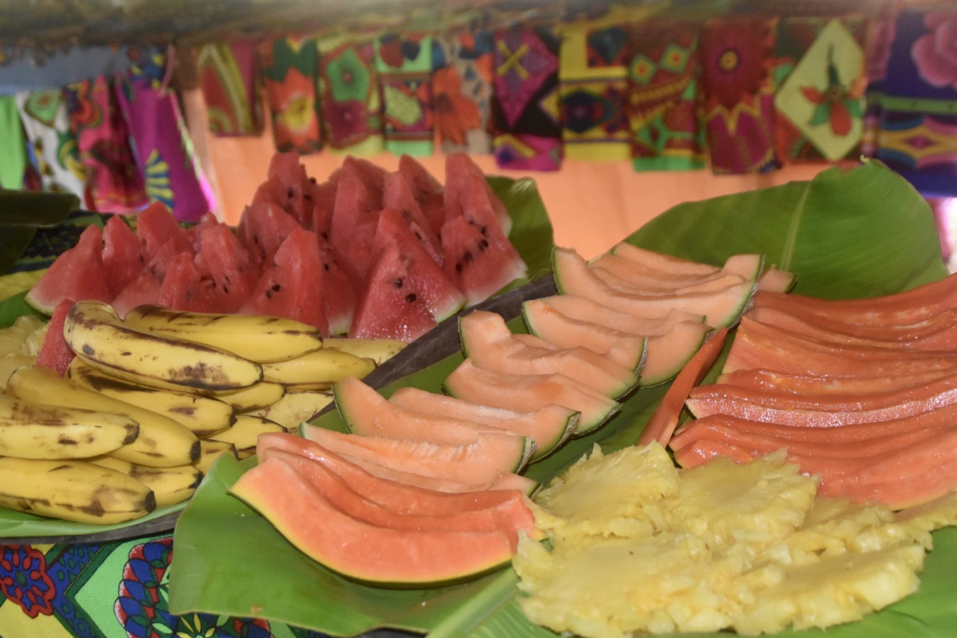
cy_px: 331
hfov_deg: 40.3
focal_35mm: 49
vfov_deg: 27.5
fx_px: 1302
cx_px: 463
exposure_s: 1/60
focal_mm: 28
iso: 2800
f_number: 4
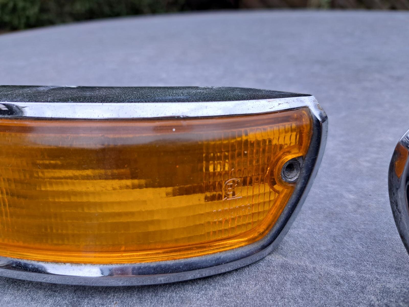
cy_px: 154
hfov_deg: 71.6
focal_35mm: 24
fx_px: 284
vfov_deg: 56.8
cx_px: 204
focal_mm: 5.23
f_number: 1.8
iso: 50
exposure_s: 1/50
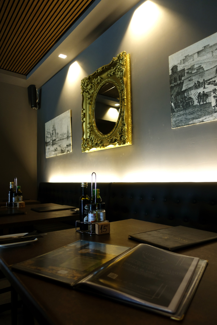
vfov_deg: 73.7
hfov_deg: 53.1
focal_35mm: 24
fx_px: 217
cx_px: 108
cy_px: 162
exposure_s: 1/30
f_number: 1.8
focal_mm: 8.8
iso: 250
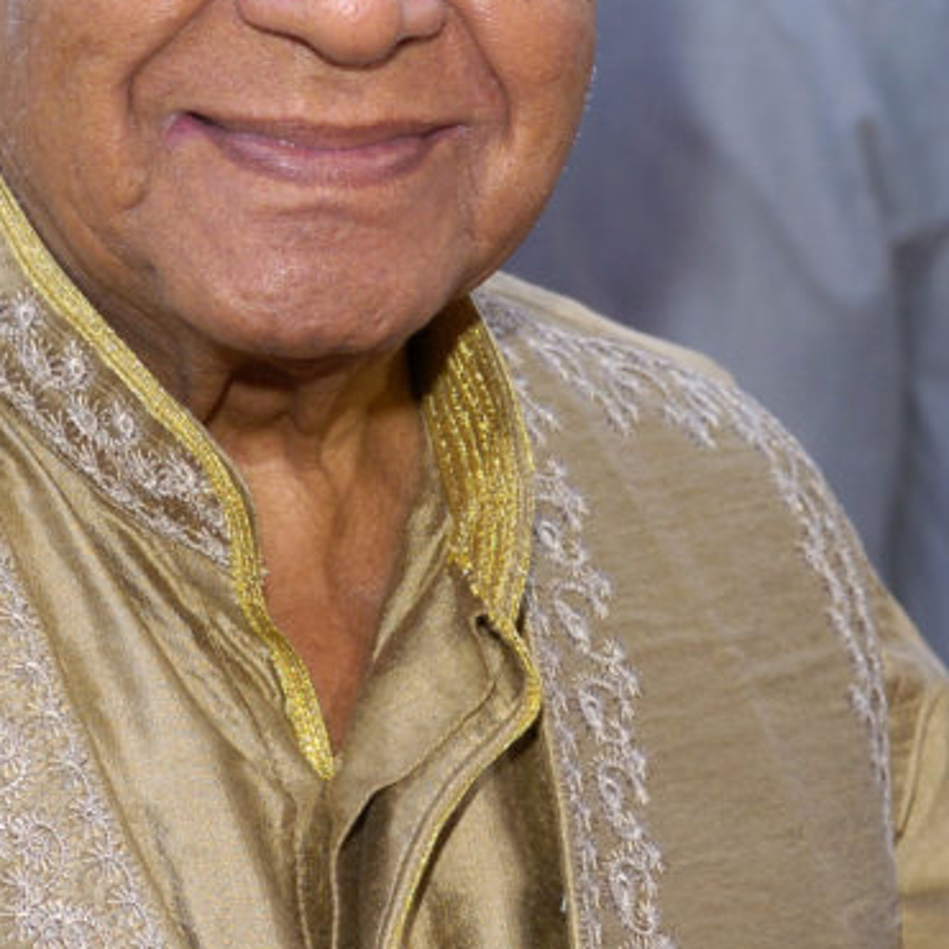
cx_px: 224
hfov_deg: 8.2
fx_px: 6576
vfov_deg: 8.2
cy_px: 313
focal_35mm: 212
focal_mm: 70
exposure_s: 1/100
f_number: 8
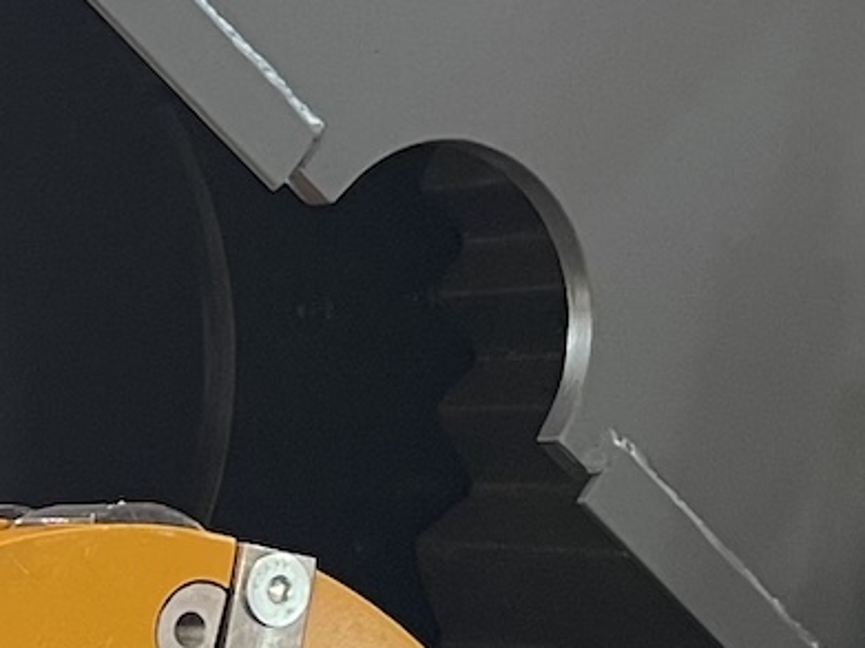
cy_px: 845
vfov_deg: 10.9
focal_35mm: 133
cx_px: -272
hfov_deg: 14.2
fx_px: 3322
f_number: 1.6
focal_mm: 5.1
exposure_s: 1/50
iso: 400
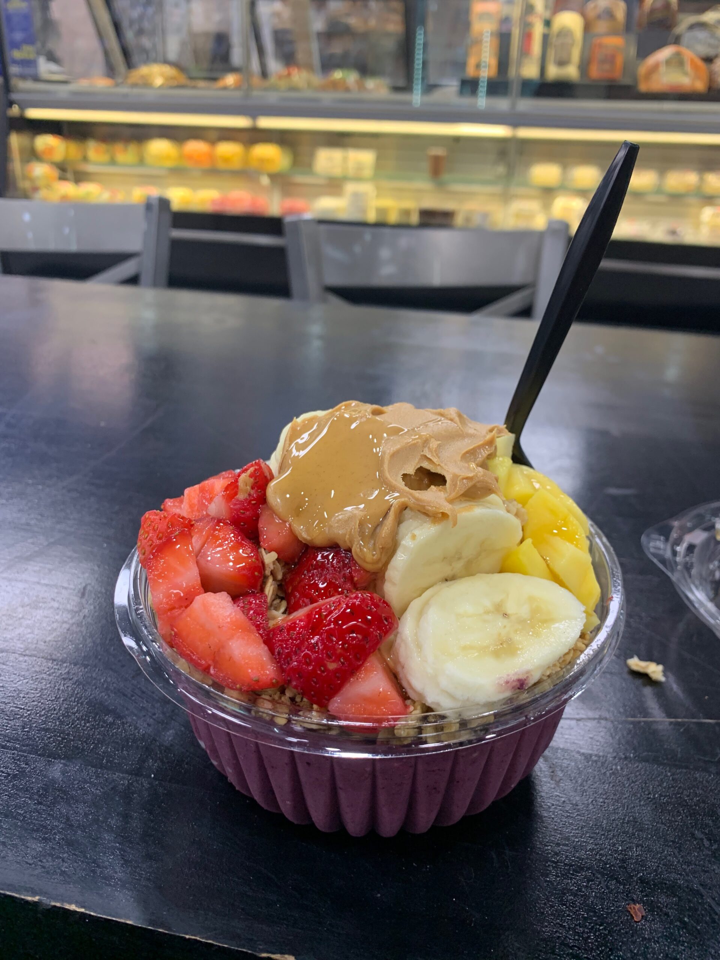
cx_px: 360
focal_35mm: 26
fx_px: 721
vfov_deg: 67.3
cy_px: 480
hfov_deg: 53.1
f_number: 1.8
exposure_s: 1/60
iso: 100
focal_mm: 4.25
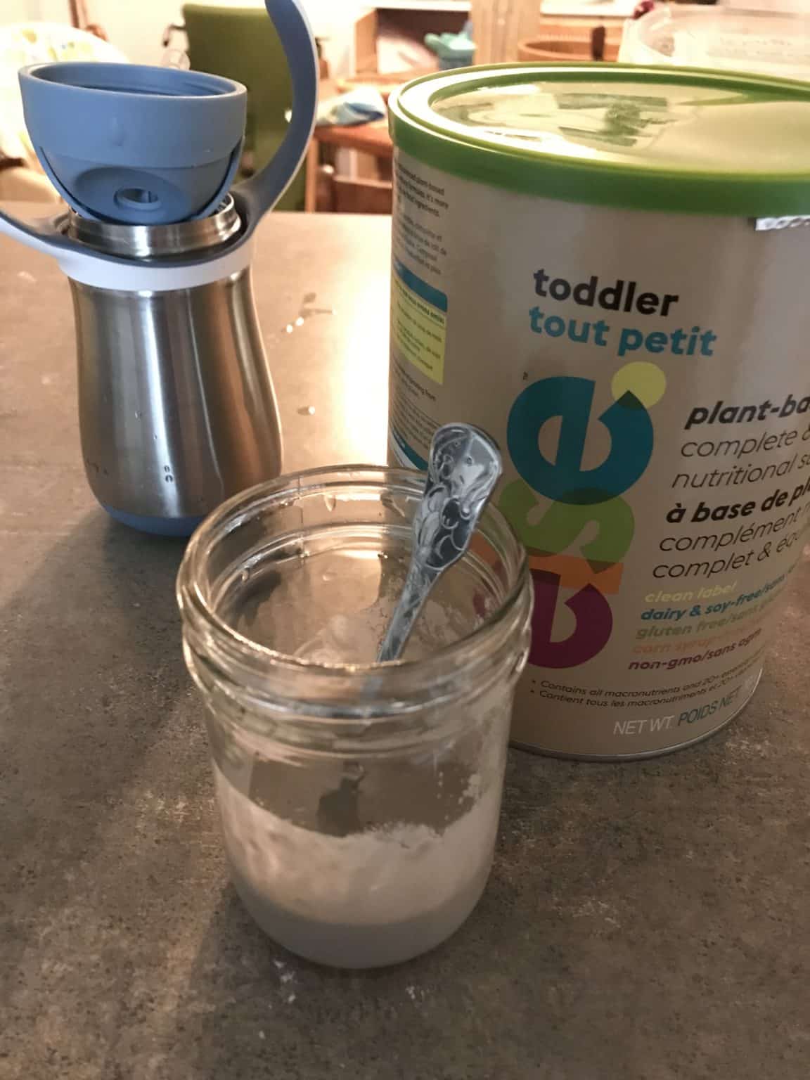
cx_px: 405
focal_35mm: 28
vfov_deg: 63.4
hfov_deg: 49.7
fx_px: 874
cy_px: 540
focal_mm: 3.99
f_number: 1.8
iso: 160
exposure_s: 1/4
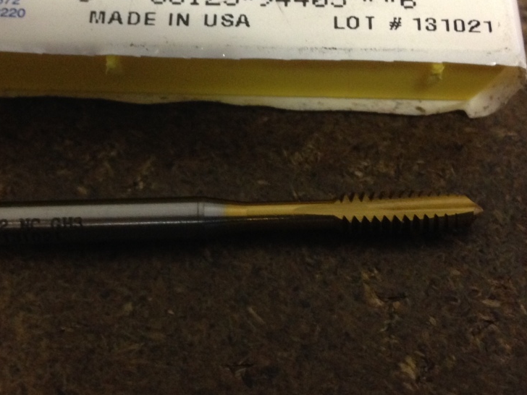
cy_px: 175
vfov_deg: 25.2
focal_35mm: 58
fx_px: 883
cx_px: 206
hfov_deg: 33.1
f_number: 2.4
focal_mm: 4.12
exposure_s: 1/20
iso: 320
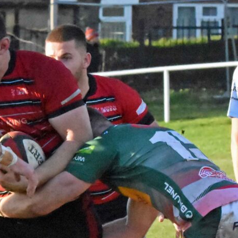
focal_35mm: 930
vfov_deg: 1.9
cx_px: 2
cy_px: 150
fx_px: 7233
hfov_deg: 1.9
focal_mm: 165
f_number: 16
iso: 16000
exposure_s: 1/2500
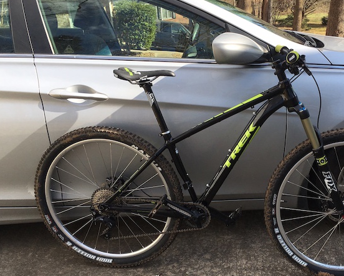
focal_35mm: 41
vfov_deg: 36.4
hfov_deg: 43.8
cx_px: 242
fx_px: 418
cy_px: 168
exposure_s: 1/884
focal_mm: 4.15
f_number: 2.2
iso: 25
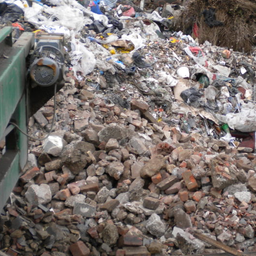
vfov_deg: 28.4
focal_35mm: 60
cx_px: 166
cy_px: 85
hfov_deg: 28.5
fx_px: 502
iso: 80
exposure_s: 1/188
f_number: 3.1
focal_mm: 6.3
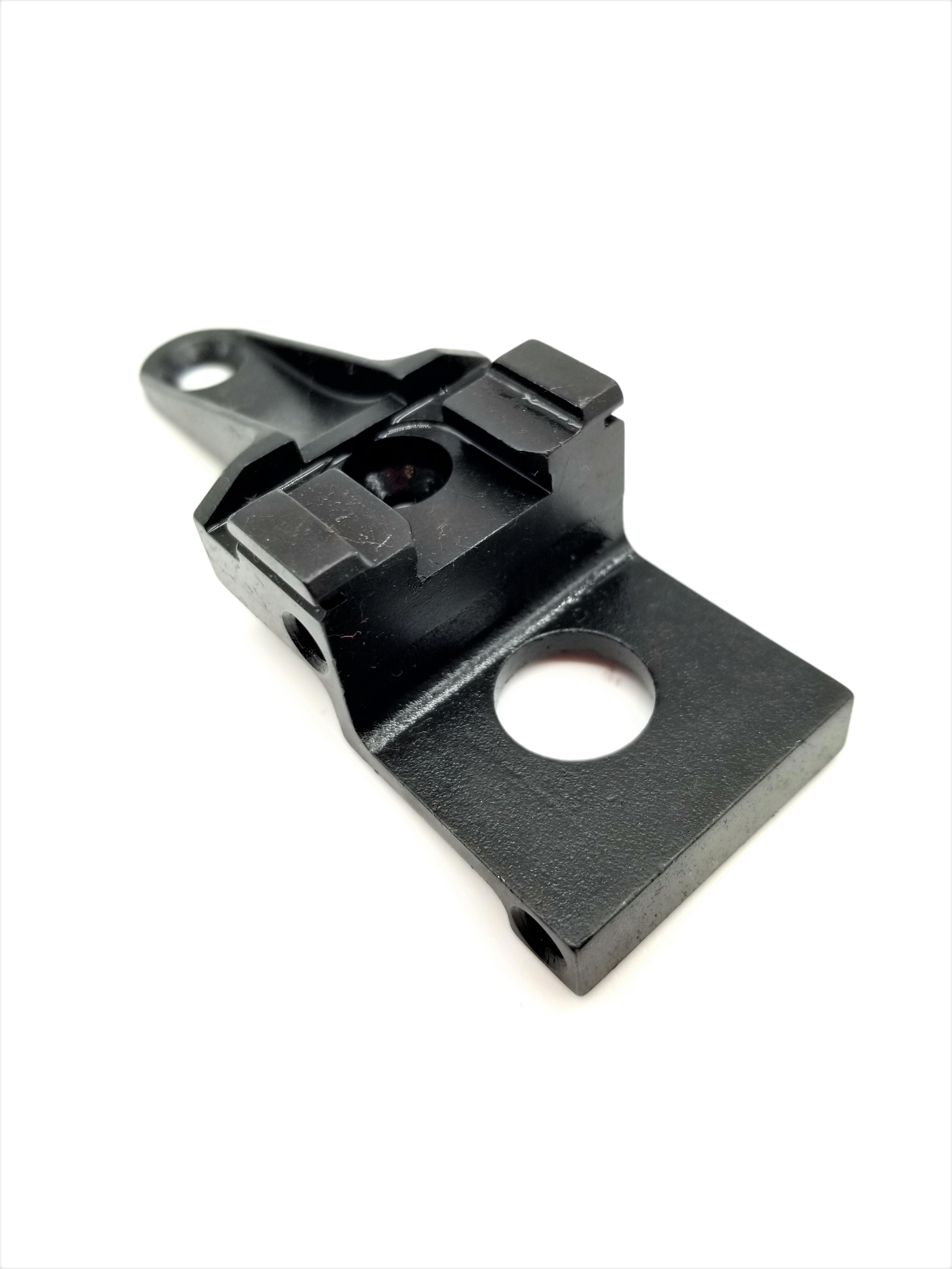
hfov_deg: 53.1
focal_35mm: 26
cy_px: 634
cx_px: 476
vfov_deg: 67.3
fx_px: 953
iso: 50
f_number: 1.7
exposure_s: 1/221
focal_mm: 4.25
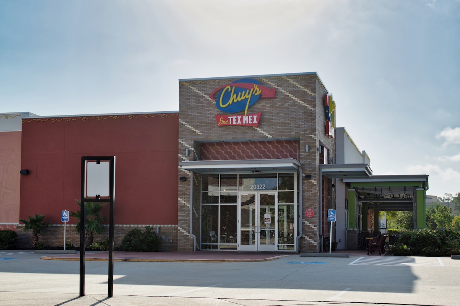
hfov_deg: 37.9
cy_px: 153
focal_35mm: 52
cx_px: 230
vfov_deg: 25.7
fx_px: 670
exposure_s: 1/400
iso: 100
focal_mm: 35
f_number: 8
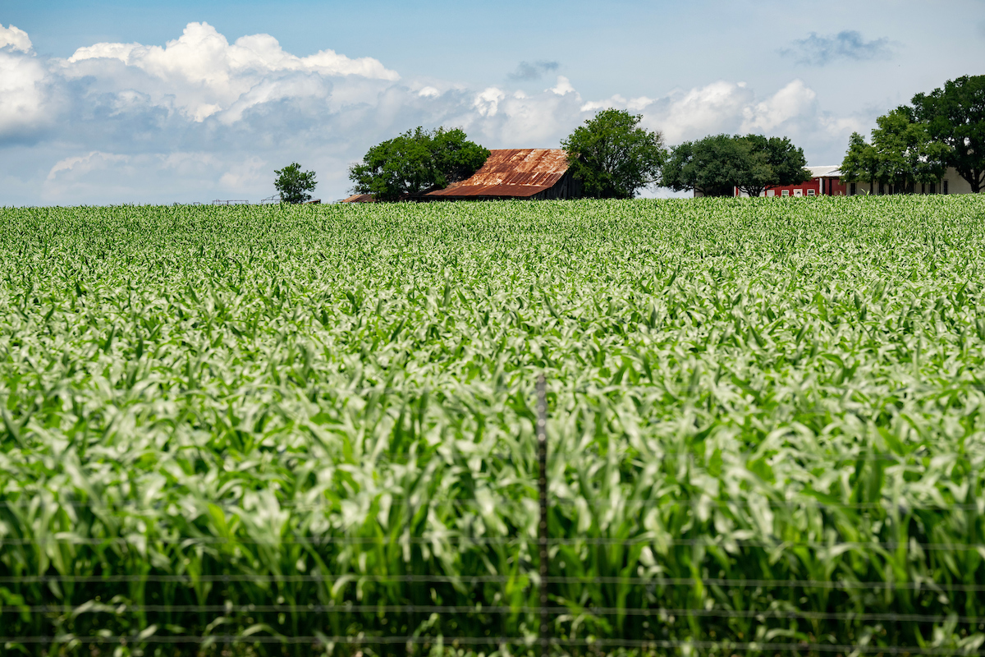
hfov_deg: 14.3
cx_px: 492
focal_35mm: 144
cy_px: 328
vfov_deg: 9.5
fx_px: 3940
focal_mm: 144
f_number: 5.6
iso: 400
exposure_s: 1/1600
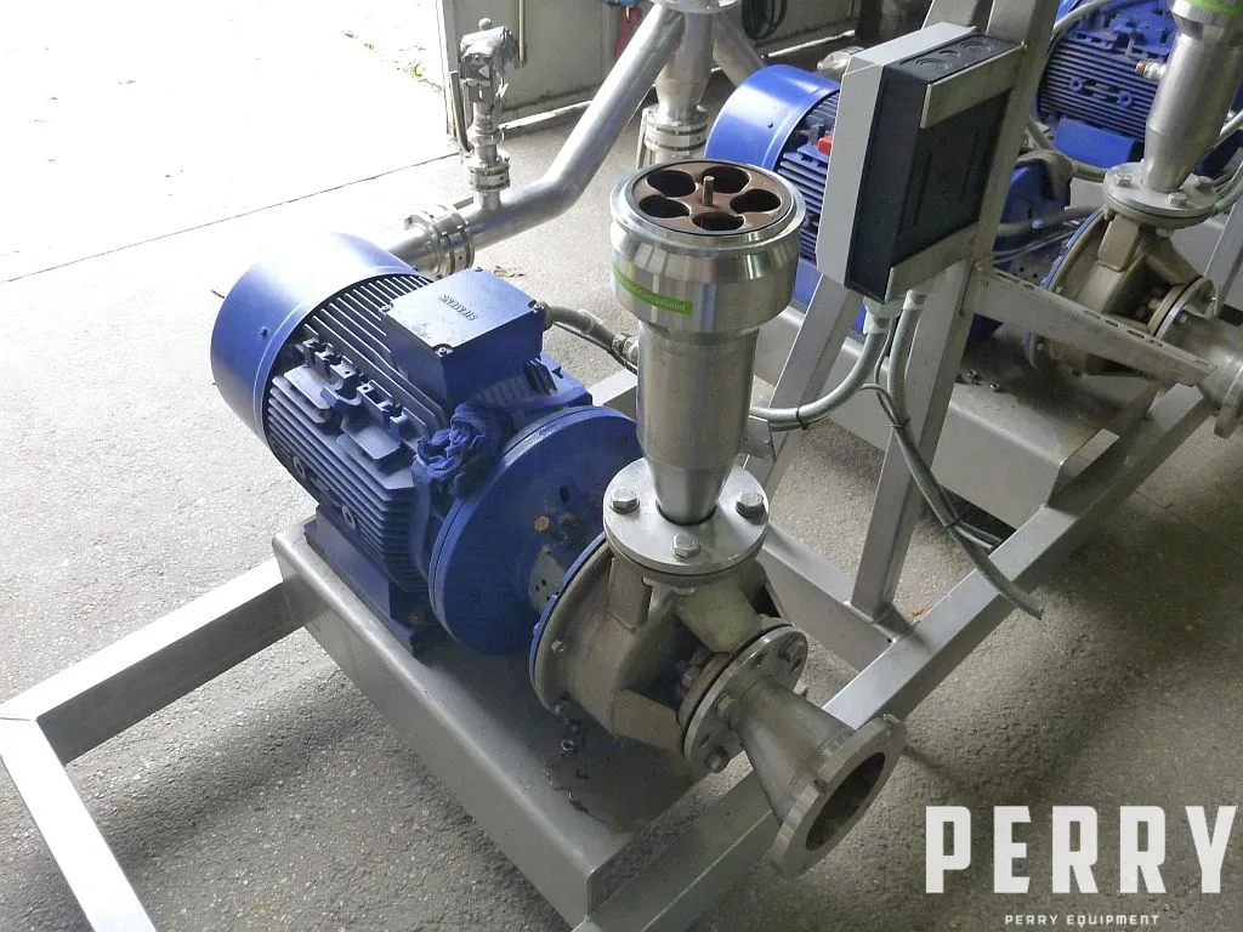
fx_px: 1005
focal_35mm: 28
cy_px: 466
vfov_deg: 49.7
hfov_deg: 63.4
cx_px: 622
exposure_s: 1/25
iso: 400
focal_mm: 4.9
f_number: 3.3
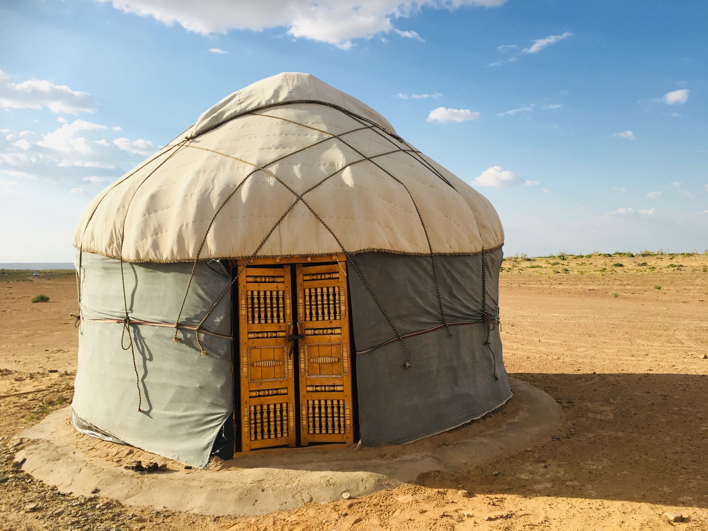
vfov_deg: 48.2
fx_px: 593
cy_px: 266
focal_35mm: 29
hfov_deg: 61.7
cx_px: 354
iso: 25
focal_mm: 4.15
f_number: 2.2
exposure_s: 1/1570
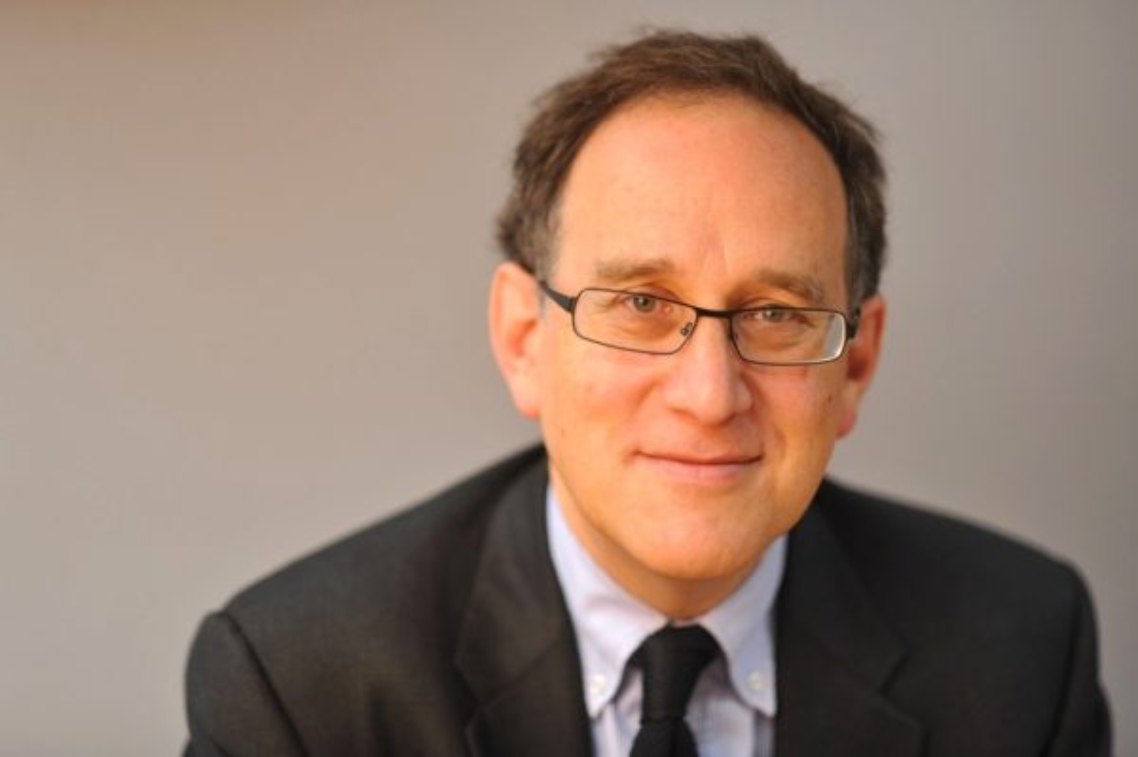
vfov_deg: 16.0
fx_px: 2685
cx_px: 569
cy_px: 378
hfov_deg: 23.9
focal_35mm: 85
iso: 1250
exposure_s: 1/400
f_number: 2
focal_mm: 85
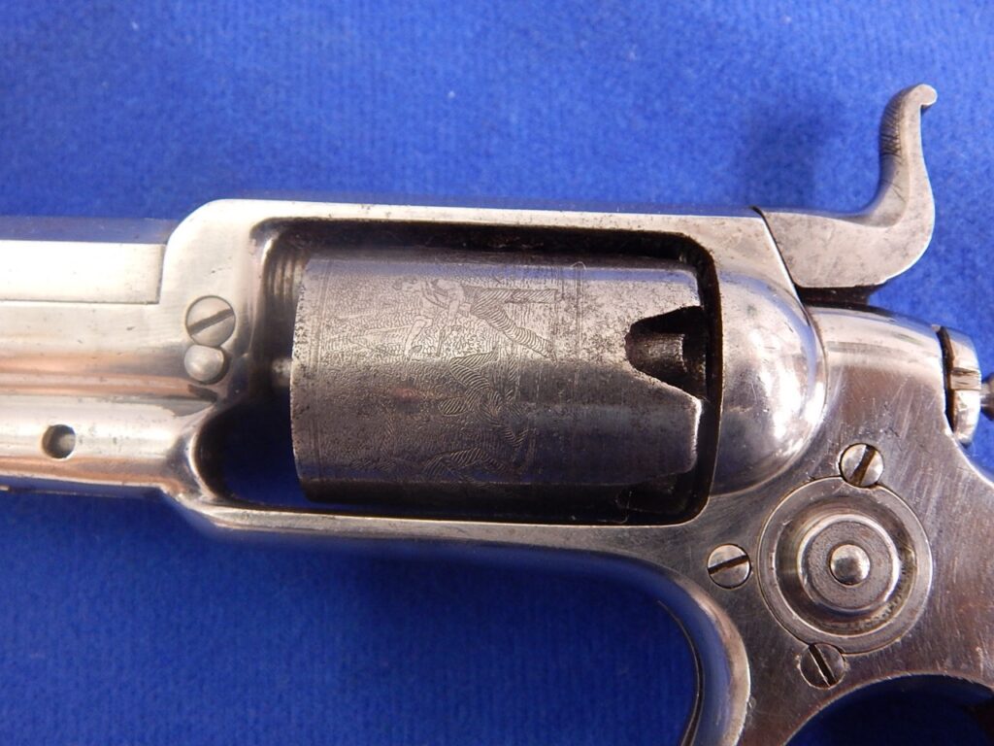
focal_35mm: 38
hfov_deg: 49.0
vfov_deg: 37.7
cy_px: 373
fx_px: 1091
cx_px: 497
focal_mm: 6.8
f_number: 3.4
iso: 400
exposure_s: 1/8
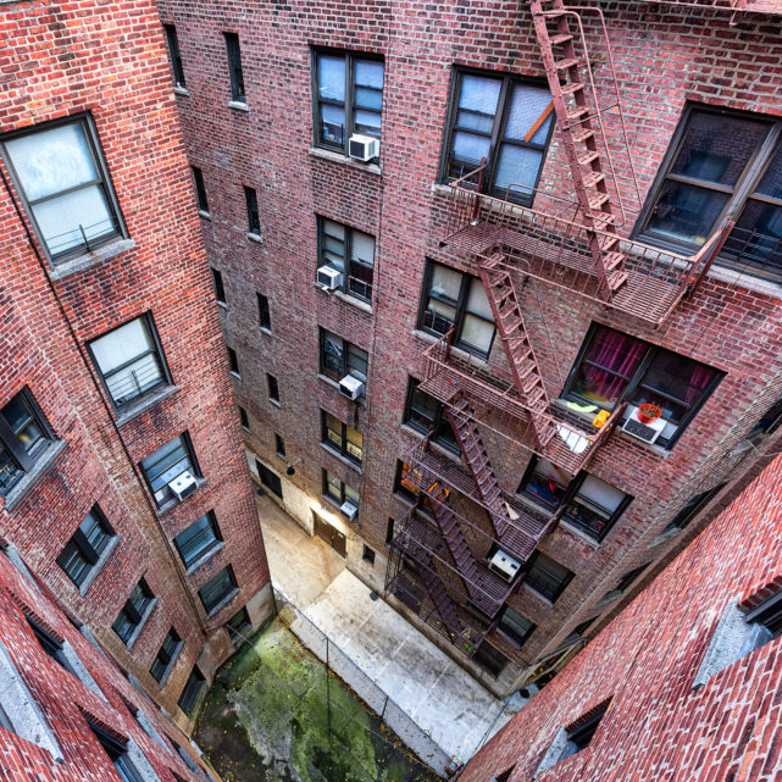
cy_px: 392
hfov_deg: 76.8
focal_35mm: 19
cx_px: 311
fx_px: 486
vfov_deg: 77.7
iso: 200
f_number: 11
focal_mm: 14
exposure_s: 2
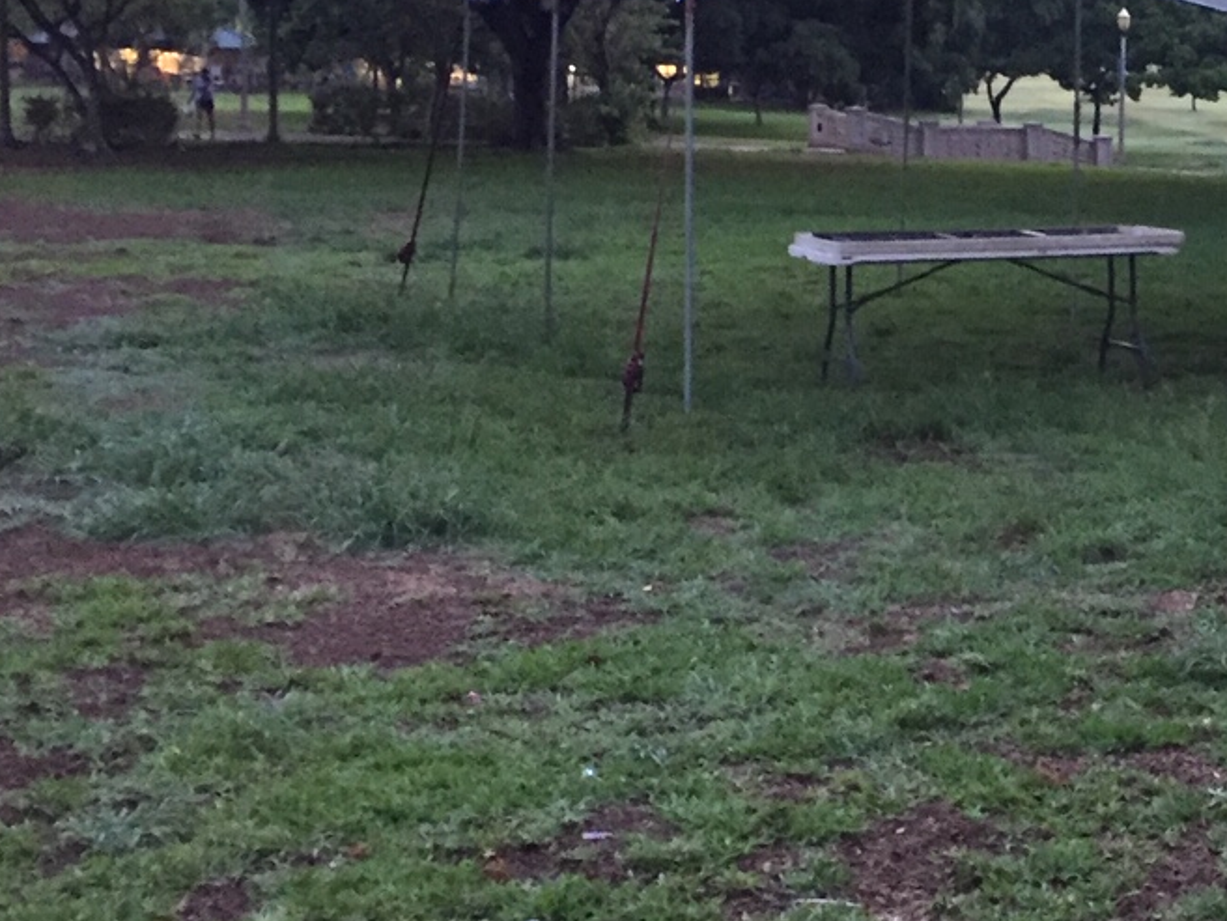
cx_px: 1139
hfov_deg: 26.0
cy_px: 312
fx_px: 2553
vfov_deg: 20.4
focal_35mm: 72
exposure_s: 1/30
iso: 250
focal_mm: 4.15
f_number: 2.2
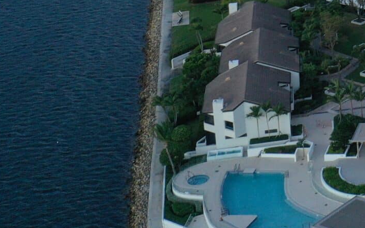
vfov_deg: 12.1
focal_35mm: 103
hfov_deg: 17.1
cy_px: -117
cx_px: 627
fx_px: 1025
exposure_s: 1/30
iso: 320
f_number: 5.6
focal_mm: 10.26
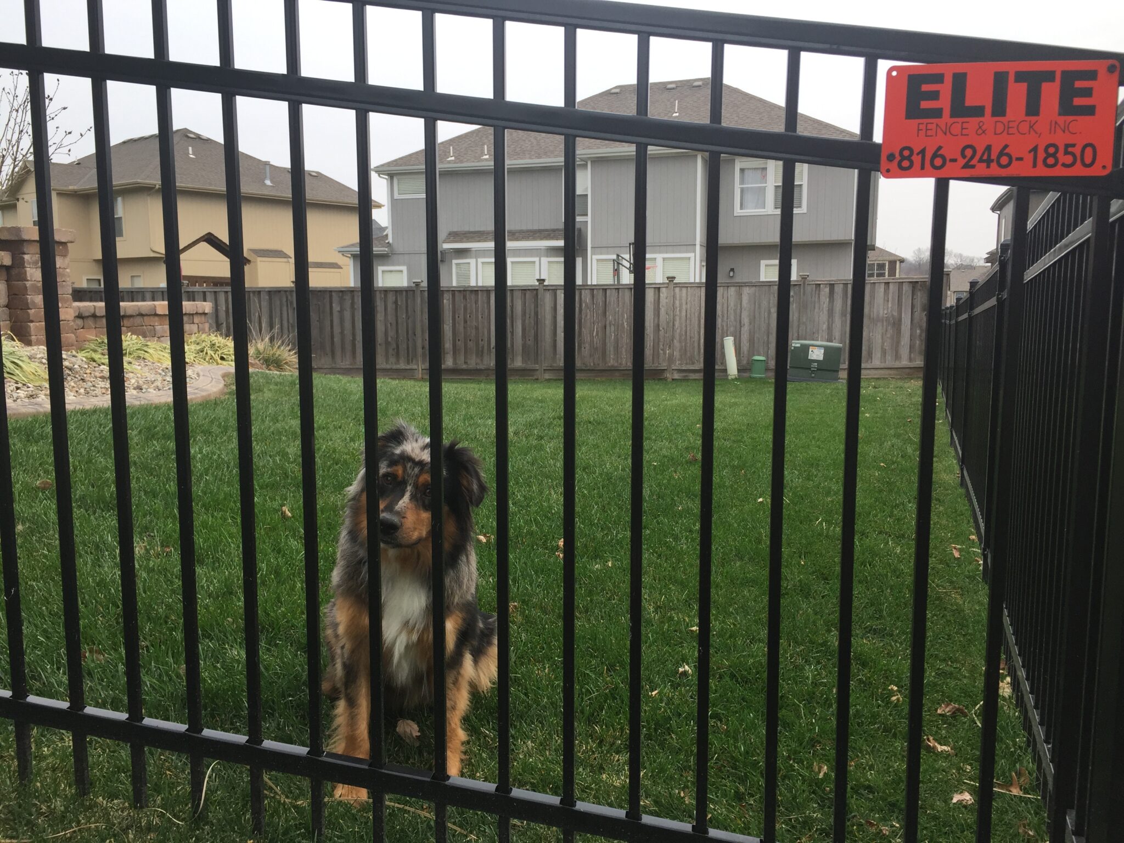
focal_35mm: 29
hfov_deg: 61.7
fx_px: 942
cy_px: 422
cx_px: 562
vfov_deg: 48.2
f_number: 2.2
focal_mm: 4.15
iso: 32
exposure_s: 1/542
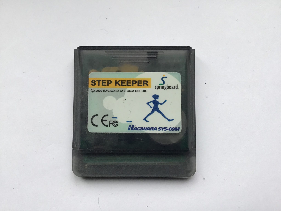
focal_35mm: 31
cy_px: 106
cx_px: 140
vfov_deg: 45.4
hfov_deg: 58.4
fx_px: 252
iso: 25
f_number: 2.4
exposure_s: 1/30
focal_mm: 3.3
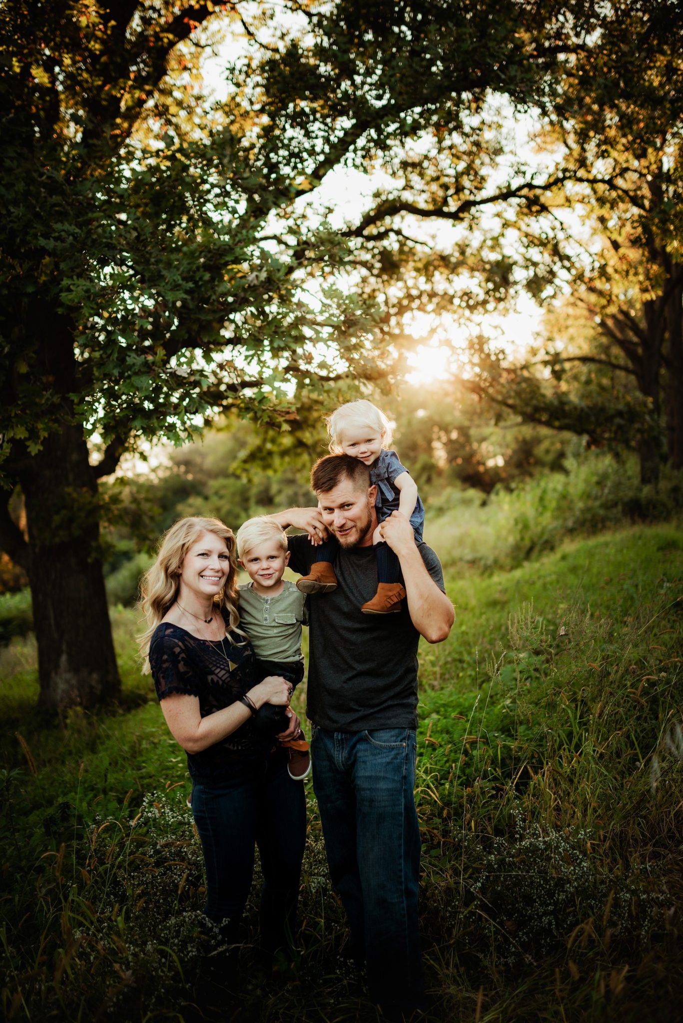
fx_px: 995
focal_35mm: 35
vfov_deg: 54.4
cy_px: 512
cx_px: 342
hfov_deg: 37.9
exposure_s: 1/400
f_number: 1.8
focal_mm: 35
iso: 200
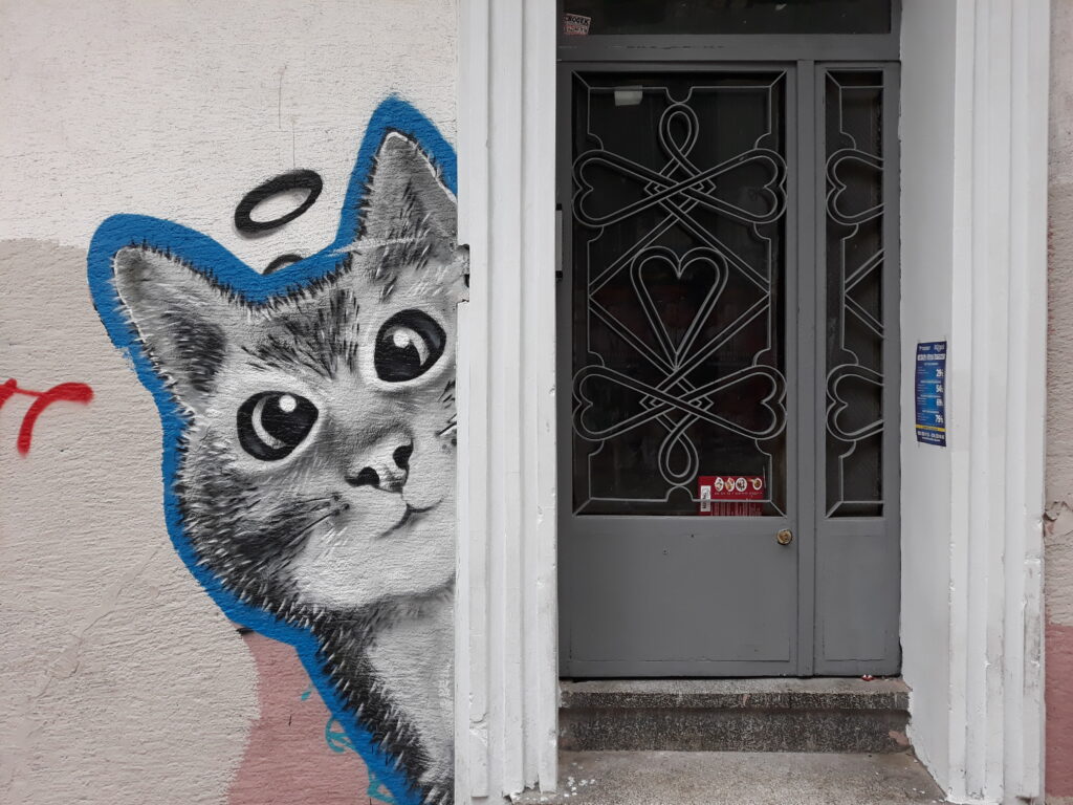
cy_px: 402
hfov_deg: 65.3
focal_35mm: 27
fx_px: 837
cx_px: 536
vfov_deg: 51.4
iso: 64
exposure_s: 1/100
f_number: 1.7
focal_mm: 3.71
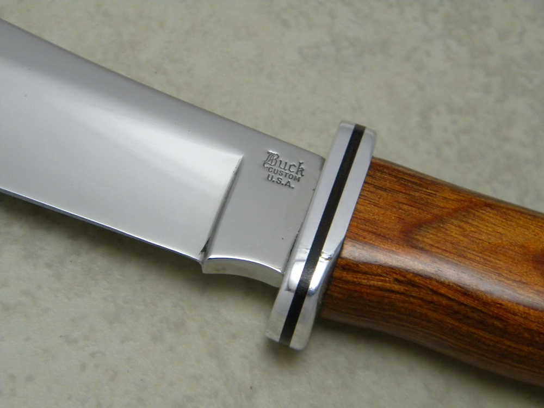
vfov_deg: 14.1
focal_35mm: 105
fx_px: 1650
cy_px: 204
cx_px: 272
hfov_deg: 18.7
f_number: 4.7
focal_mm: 19
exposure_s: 1/42.4
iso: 400
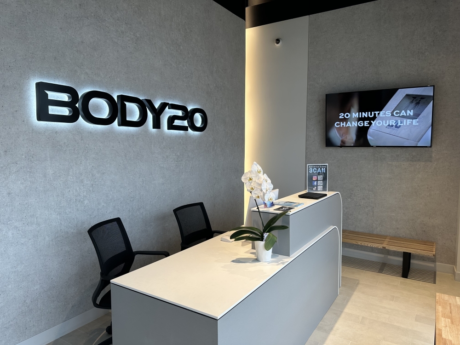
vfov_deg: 56.8
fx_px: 319
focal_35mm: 24
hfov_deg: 71.6
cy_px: 172
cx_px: 230
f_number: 1.78
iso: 64
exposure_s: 1/120
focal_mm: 6.86
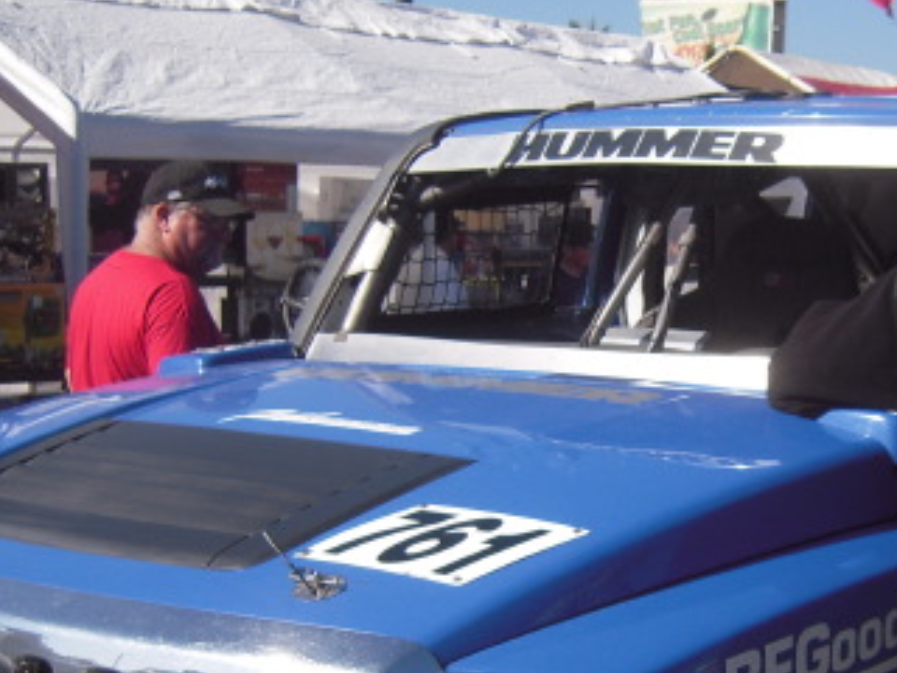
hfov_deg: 27.1
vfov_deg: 20.8
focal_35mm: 70
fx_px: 1814
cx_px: 760
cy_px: 530
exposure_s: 1/400
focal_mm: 5
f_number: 5.4
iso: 100
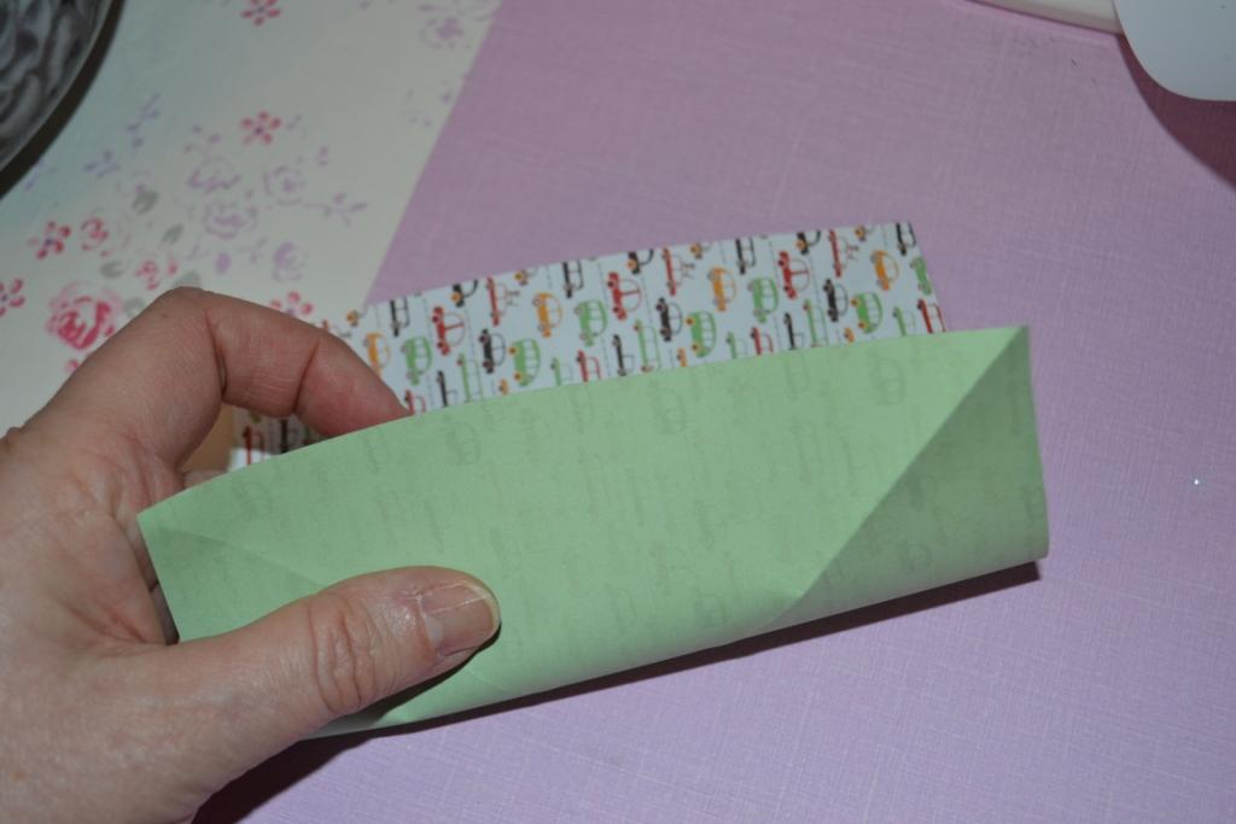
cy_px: 412
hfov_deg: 43.6
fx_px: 1545
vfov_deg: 29.9
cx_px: 618
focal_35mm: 45
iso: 180
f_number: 4.5
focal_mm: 30
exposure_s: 1/60
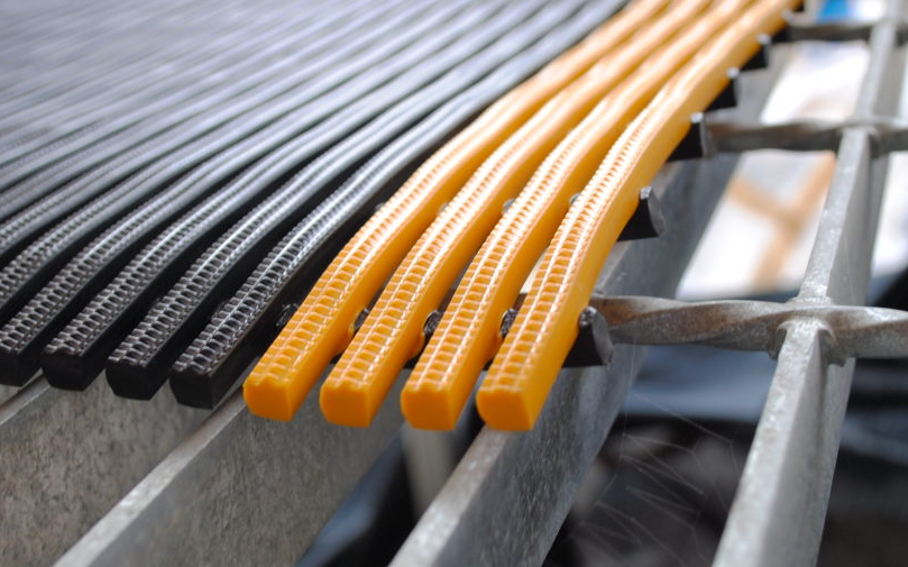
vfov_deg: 24.4
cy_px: 245
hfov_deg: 38.2
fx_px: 1311
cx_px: 422
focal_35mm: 53
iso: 200
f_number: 5
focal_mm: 20
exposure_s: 1/100
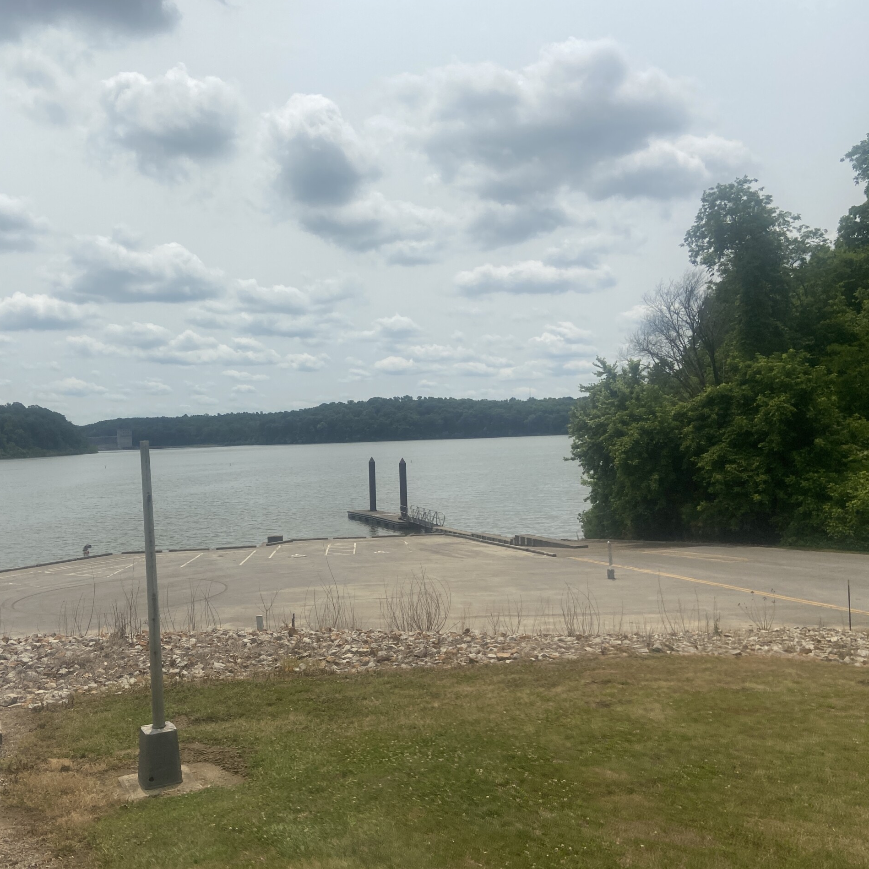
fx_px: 880
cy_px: 434
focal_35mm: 31
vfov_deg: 52.5
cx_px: 325
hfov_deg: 52.0
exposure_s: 1/7194
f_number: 1.8
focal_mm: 4.25
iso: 32
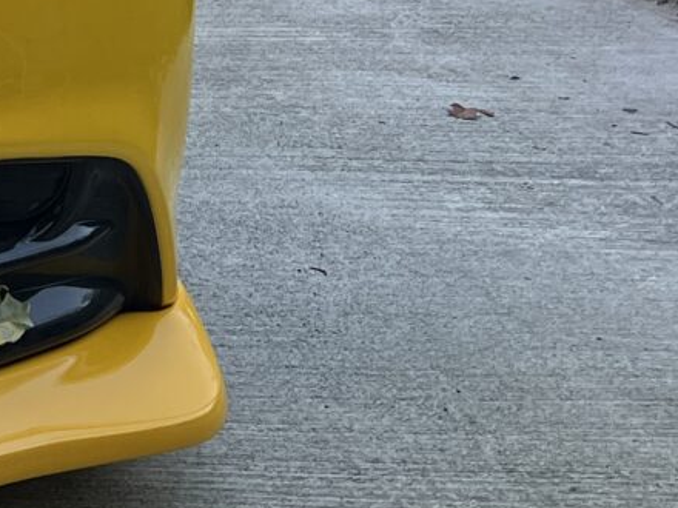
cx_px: -849
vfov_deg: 11.8
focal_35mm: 121
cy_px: -236
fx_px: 2370
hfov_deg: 13.1
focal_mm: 5.7
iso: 50
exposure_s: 1/121
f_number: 1.5
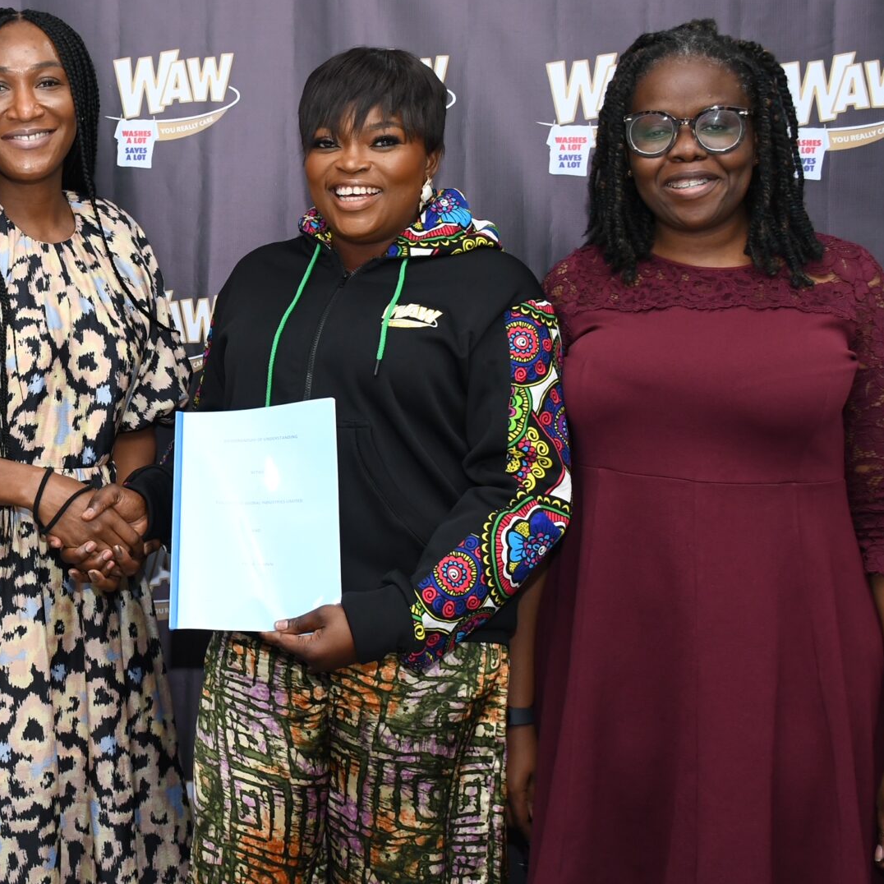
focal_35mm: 55
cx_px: 94
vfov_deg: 31.0
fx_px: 1589
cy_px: 381
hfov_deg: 29.8
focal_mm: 23
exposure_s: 1/125
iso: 800
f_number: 5.6
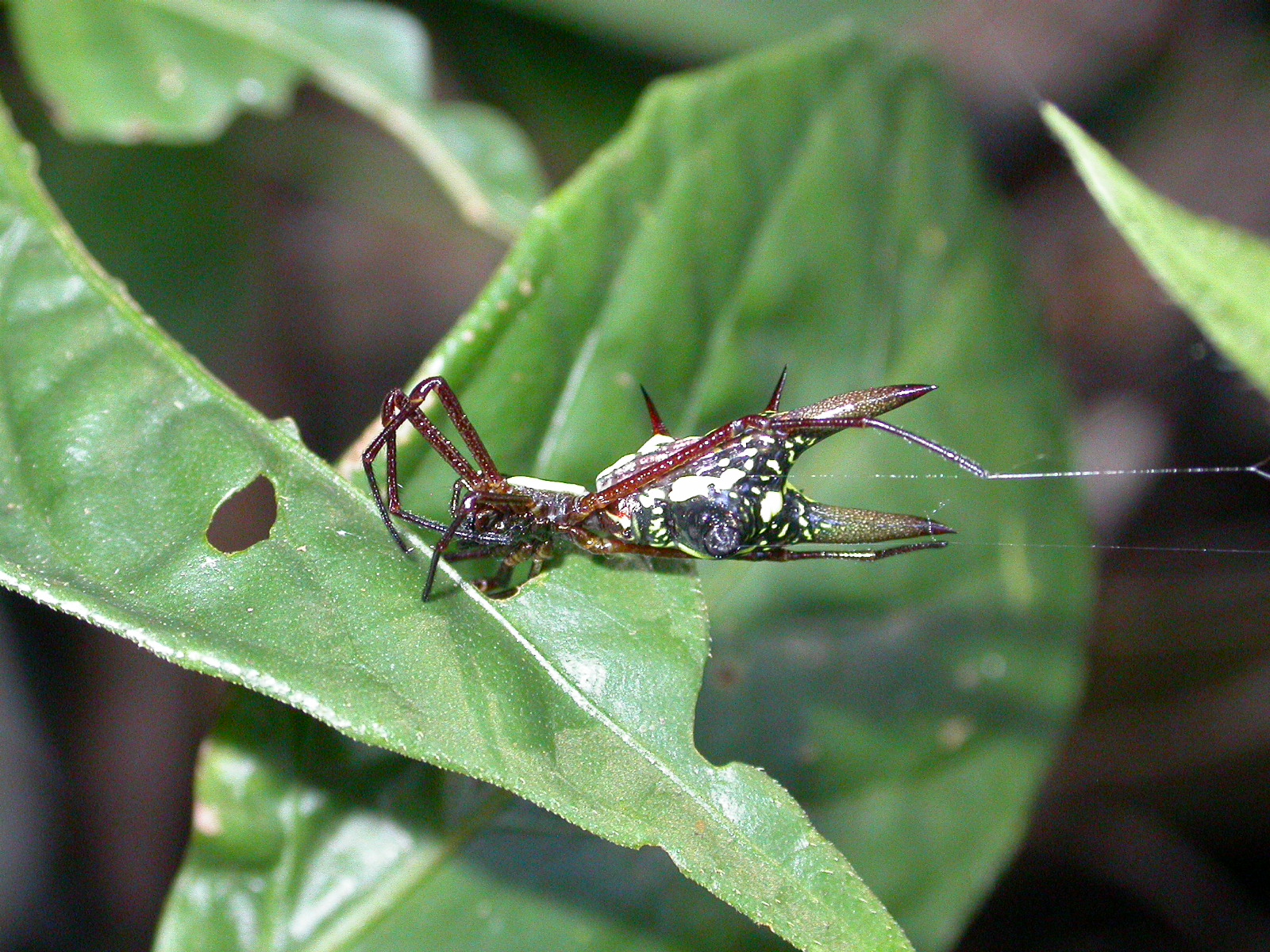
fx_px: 4403
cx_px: 635
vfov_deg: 12.3
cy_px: 476
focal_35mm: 120
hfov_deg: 16.4
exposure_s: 1/60.3
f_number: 5
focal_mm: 24.8
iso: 400
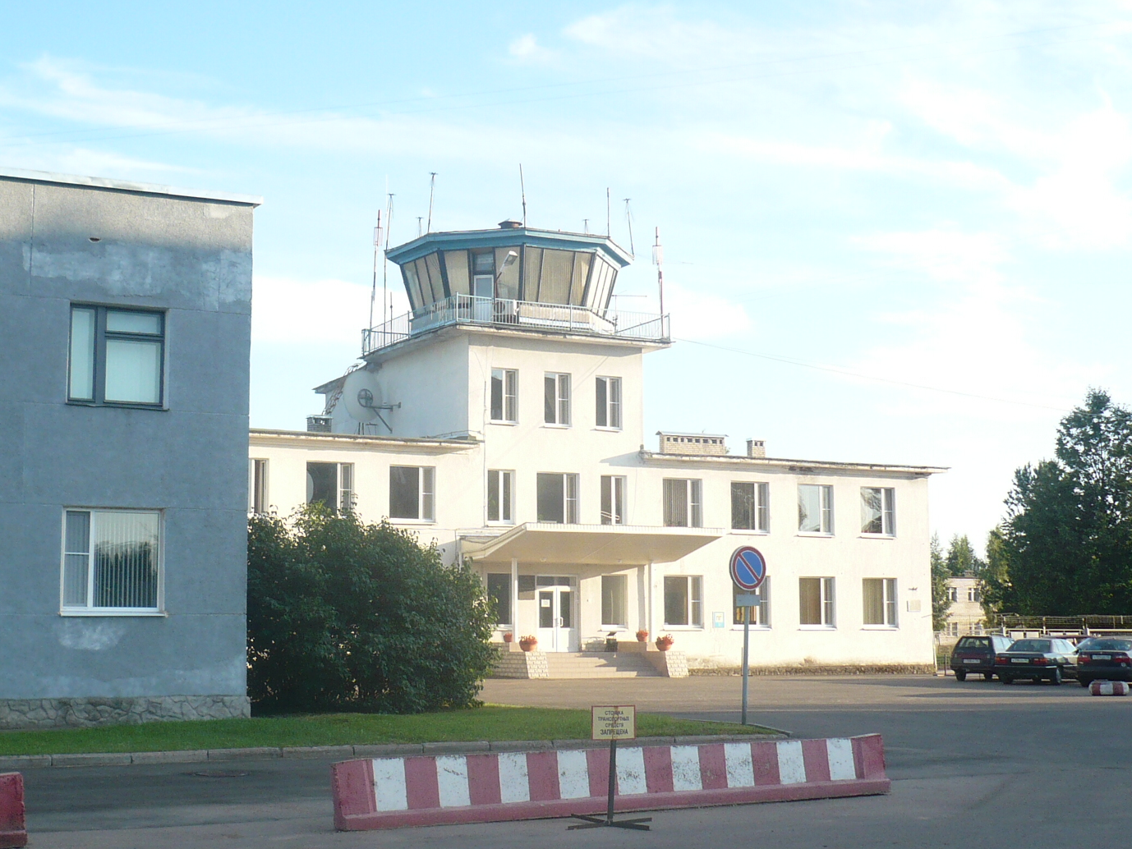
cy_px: 390
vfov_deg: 28.0
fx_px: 1701
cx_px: 499
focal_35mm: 52
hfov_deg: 36.8
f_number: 2.8
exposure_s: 1/400
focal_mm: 5.8
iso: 100
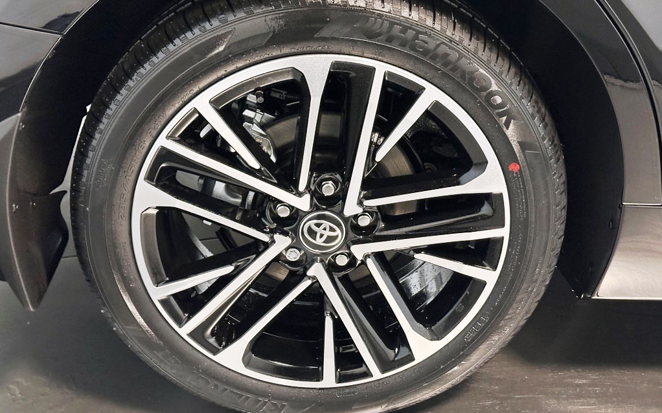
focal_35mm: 51
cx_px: 331
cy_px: 208
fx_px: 920
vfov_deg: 25.3
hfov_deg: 39.6
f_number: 1.78
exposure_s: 1/30
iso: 640
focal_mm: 6.86
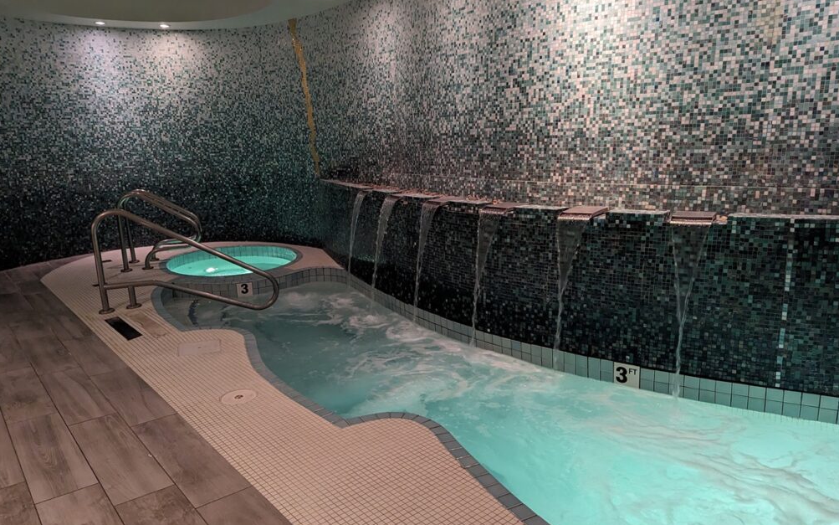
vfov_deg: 47.6
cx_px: 426
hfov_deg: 70.4
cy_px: 269
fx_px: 595
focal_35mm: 26
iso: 1310
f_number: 1.85
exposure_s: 1/120
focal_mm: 6.81
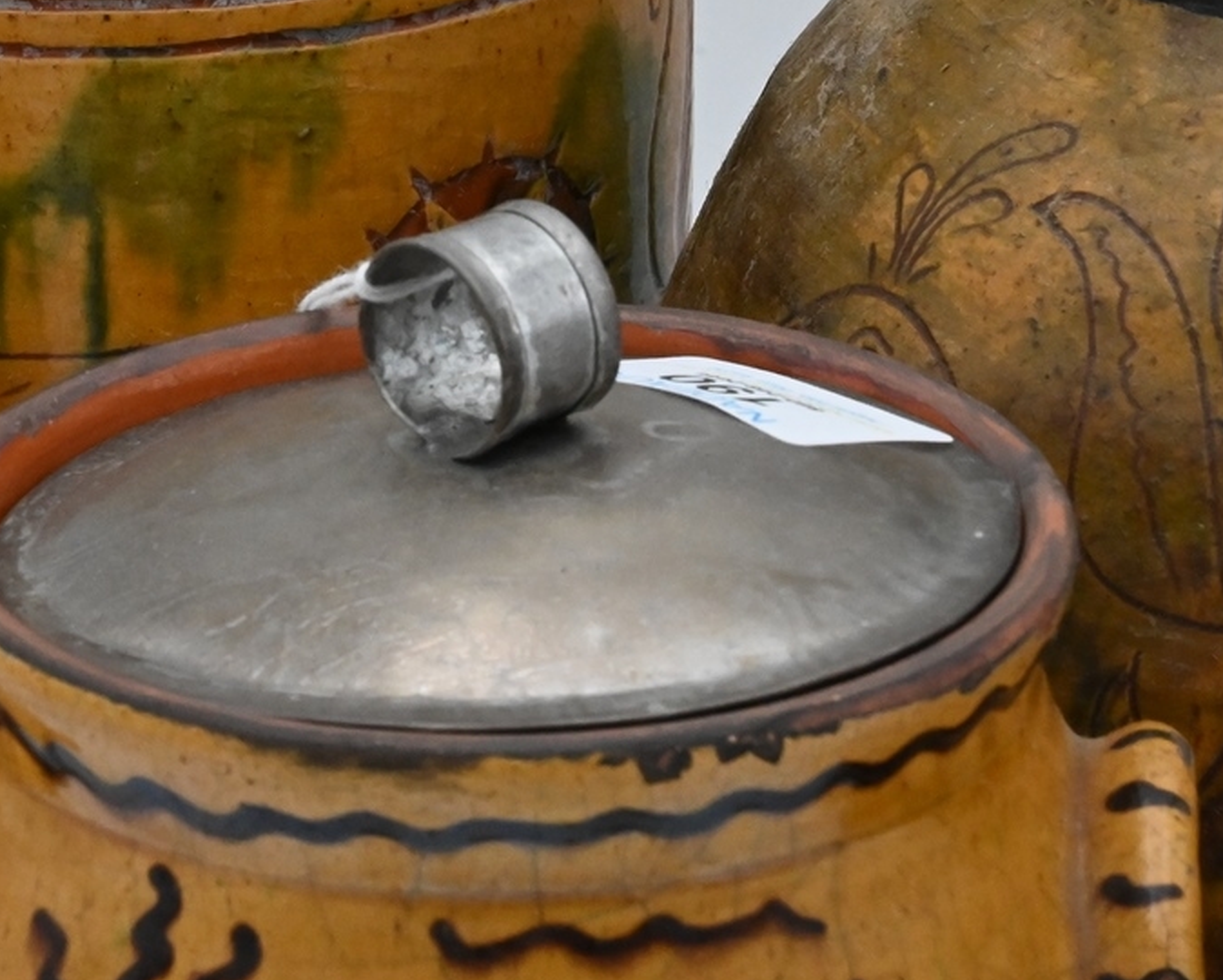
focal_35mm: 158
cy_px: 40
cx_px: 304
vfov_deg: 9.7
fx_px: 5722
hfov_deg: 12.2
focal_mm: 70
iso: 6400
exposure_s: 1/80
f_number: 22
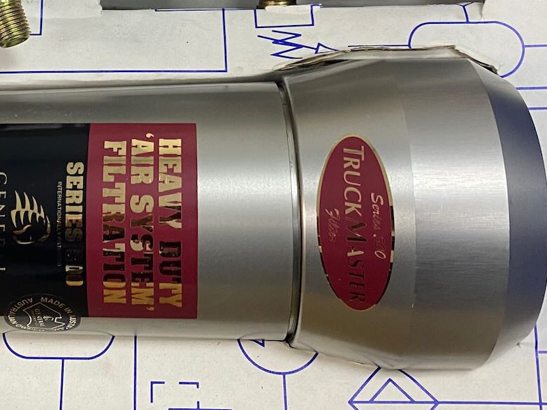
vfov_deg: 21.2
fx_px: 1074
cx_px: 119
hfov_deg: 28.0
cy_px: 49
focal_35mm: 68
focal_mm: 4.25
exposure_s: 1/50
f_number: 1.8
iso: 100
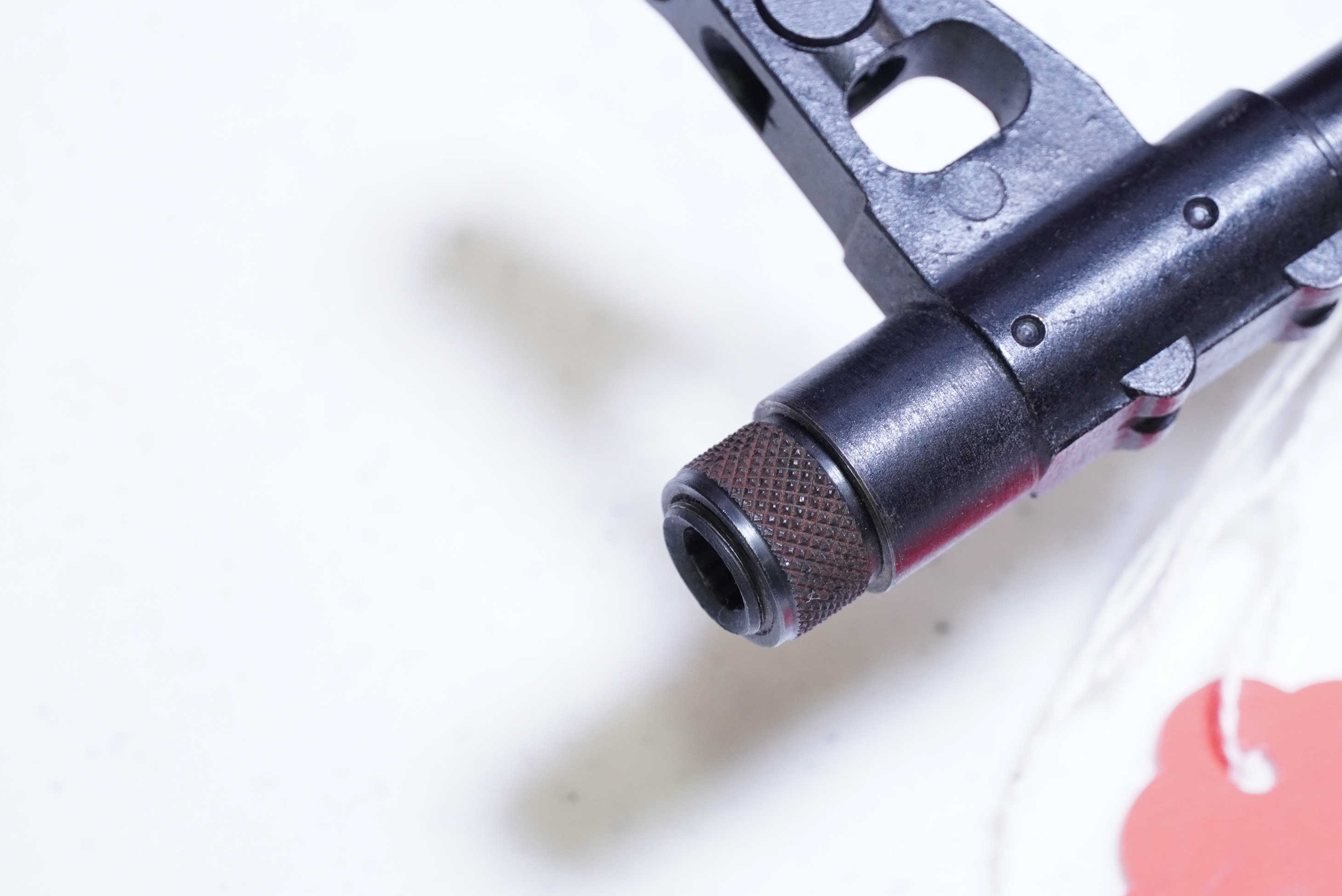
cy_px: 399
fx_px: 7748
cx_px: 940
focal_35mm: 208
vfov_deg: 6.6
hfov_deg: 9.9
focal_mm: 95
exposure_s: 1/125
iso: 1000
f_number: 5.6
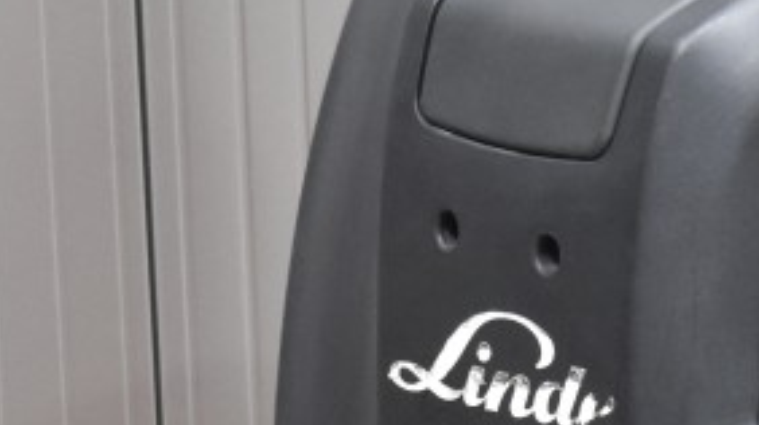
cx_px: 743
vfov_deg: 5.0
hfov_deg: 8.9
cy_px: 791
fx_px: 4846
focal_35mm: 241
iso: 1600
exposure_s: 1/20
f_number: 5.6
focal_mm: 36
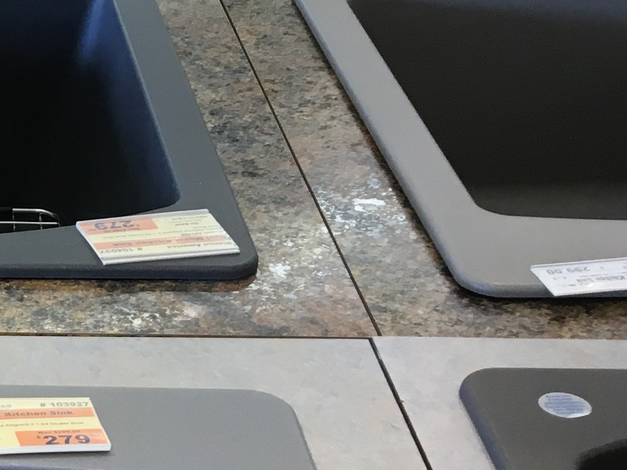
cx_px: -446
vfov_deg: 13.8
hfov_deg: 16.1
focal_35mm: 106
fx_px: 1920
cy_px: 470
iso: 25
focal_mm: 4.15
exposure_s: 1/40
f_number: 2.2
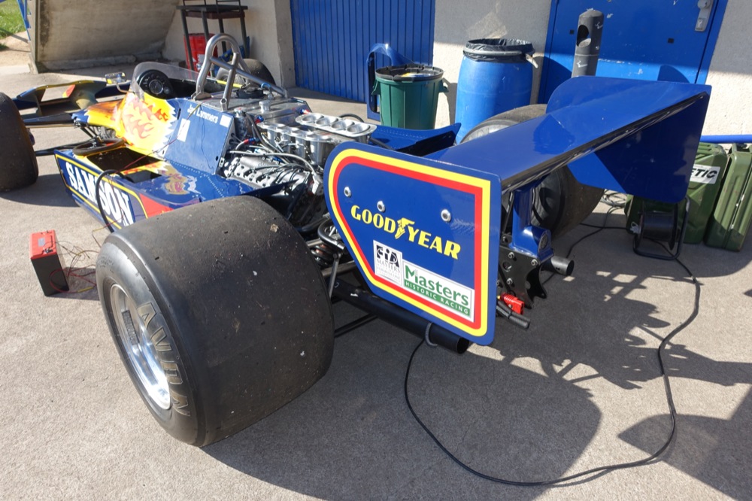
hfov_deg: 73.8
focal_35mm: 24
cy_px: 250
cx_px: 376
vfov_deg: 53.1
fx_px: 501
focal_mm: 8.8
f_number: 4
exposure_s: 1/500
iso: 125
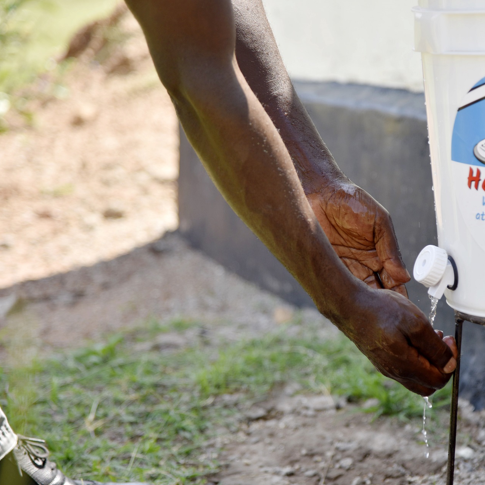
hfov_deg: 12.5
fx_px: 2203
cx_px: 339
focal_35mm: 139
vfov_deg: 12.6
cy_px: 246
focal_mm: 105
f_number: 4
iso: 100
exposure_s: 1/320
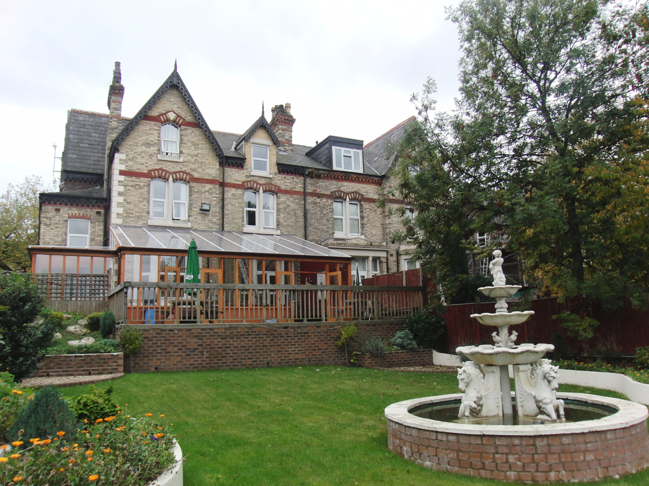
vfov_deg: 53.1
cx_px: 324
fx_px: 487
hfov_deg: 67.3
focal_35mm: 26
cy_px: 243
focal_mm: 4.6
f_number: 2.8
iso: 100
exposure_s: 1/160
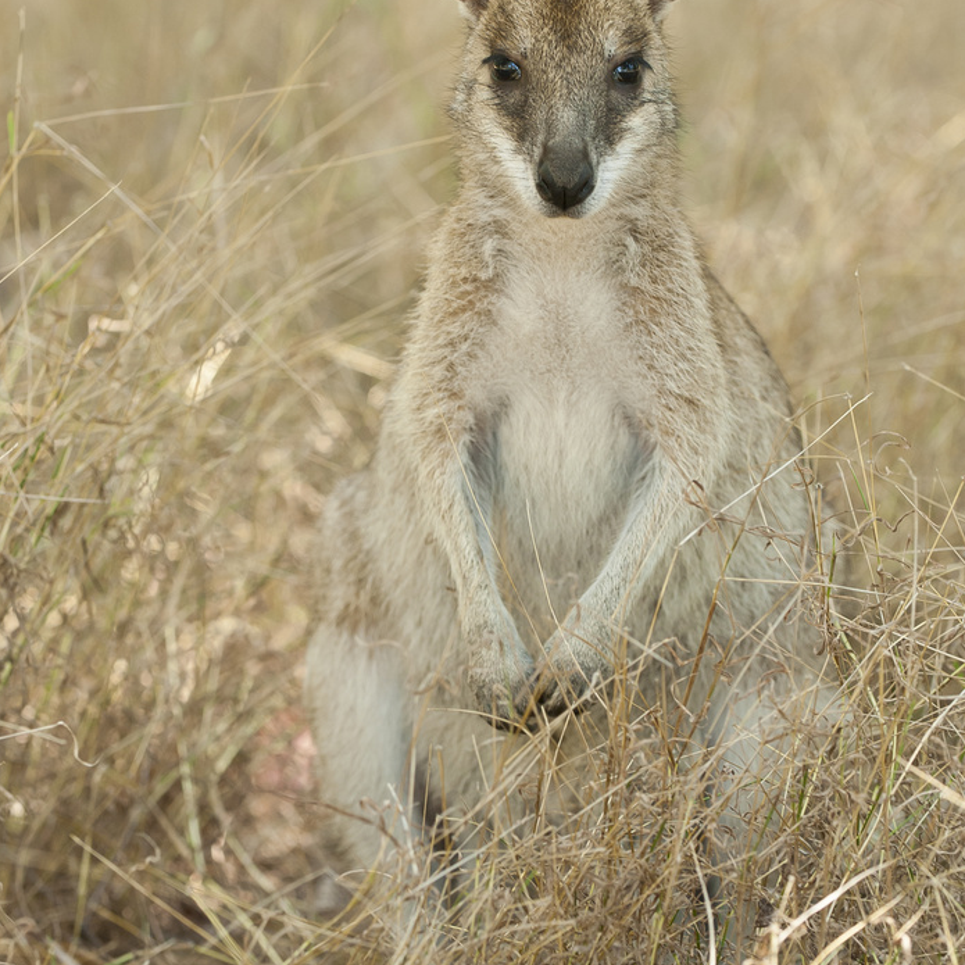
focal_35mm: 230
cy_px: 443
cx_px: 496
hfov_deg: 7.6
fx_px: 7254
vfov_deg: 7.6
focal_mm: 116
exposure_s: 1/90
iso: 200
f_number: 4.5
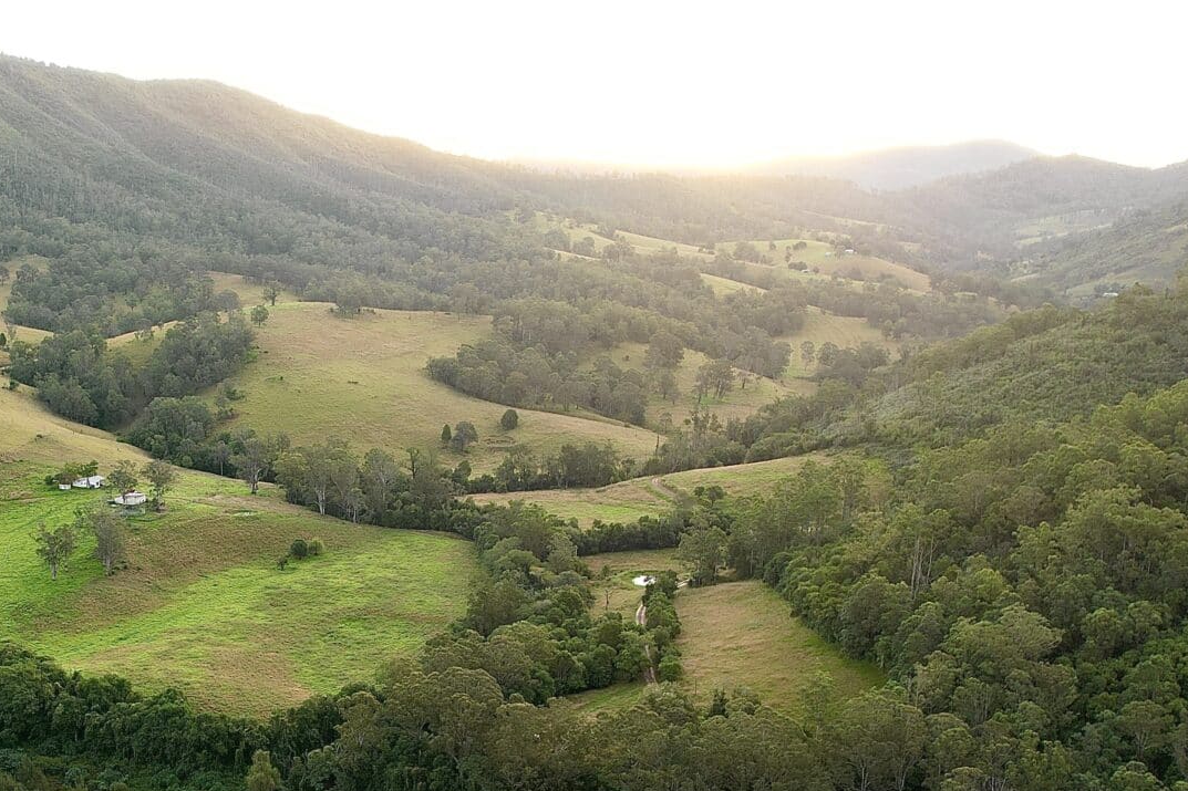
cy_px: 706
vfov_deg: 30.5
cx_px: 240
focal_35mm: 42
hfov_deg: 44.2
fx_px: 1386
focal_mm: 8.38
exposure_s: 1/60
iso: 100
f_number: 2.8
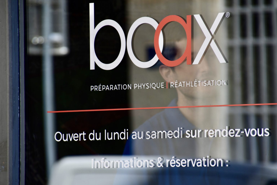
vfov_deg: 3.1
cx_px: 138
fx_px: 3462
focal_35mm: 450
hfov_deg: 4.6
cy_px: 92
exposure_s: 1/250
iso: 450
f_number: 8
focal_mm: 300
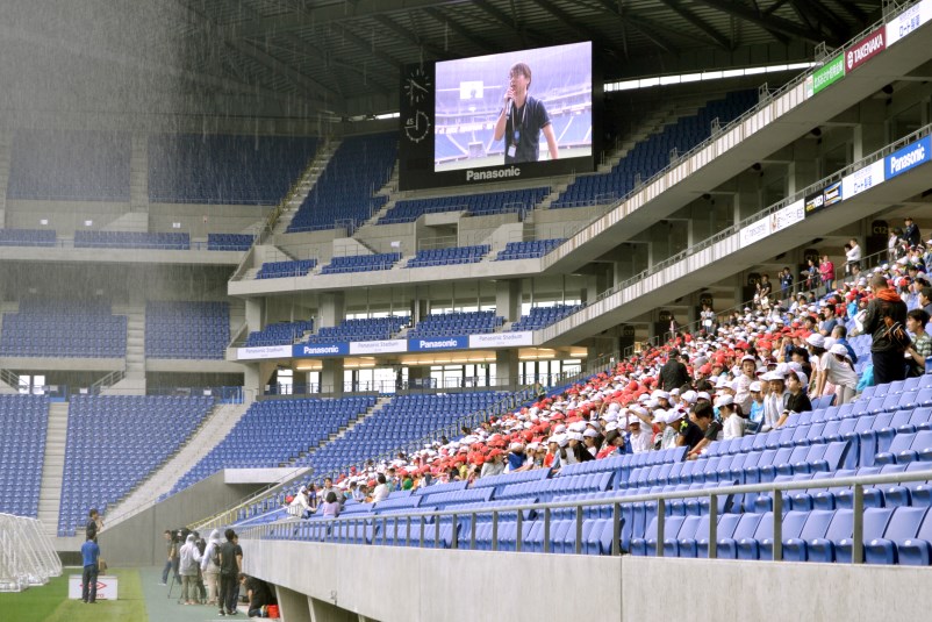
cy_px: 311
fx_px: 2136
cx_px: 466
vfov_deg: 16.6
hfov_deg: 24.6
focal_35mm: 82
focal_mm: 55
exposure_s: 1/100
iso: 400
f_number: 5.6
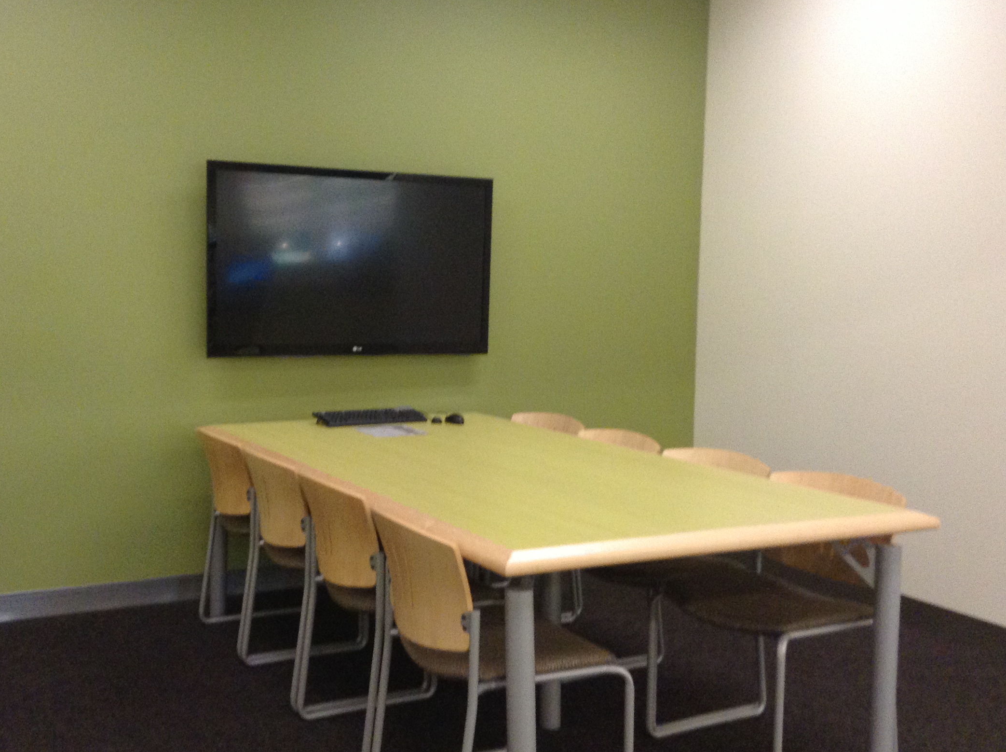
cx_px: 421
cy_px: 364
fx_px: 1190
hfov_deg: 45.7
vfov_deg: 35.0
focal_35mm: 41
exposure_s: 1/25
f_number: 2.4
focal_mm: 3.3
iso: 160
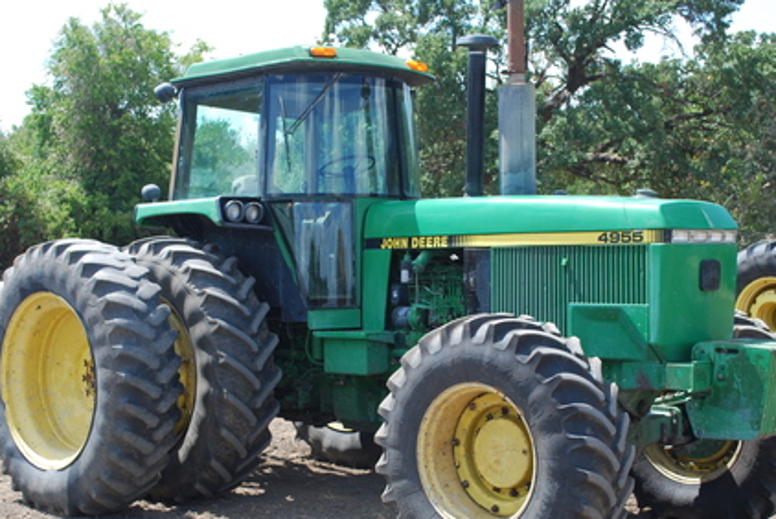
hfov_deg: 34.5
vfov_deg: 23.4
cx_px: 403
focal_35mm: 58
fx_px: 1251
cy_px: 293
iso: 100
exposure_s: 1/160
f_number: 6.3
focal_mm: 30
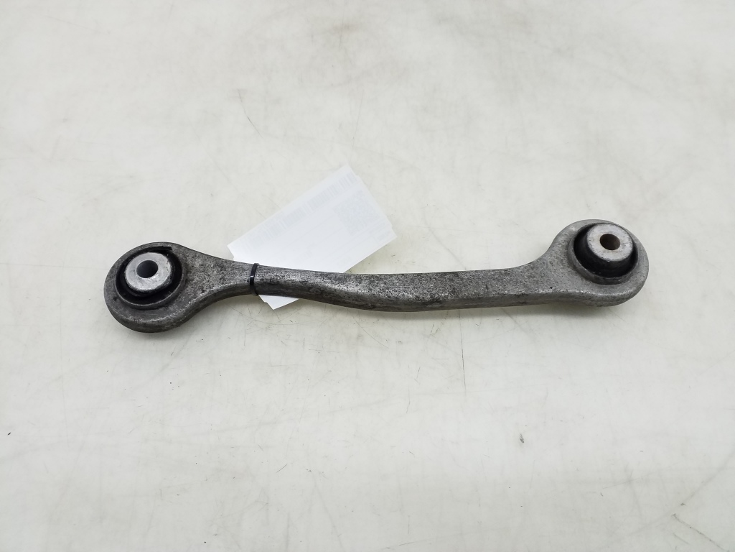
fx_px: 573
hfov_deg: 65.3
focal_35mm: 27
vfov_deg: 51.4
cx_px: 368
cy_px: 276
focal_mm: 3.6
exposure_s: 1/50
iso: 125
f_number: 1.9
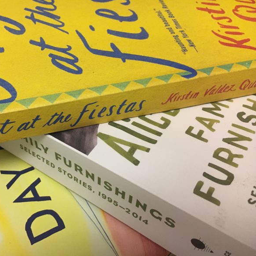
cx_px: 92
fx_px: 293
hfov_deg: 46.7
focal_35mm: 35
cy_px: 129
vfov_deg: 47.2
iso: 160
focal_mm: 4.15
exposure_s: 1/30
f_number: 2.2
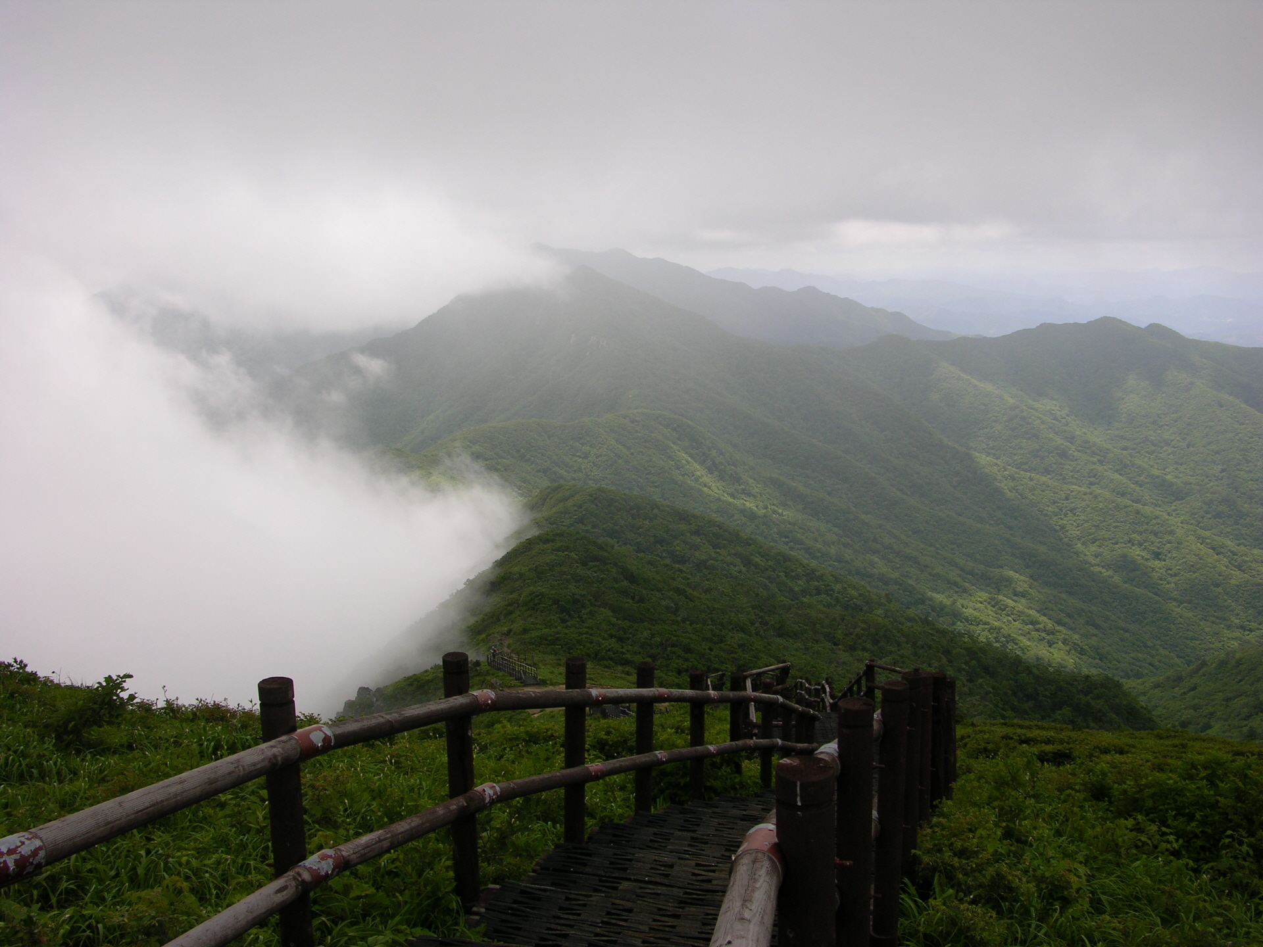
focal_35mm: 35
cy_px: 474
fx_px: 1277
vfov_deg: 40.7
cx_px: 632
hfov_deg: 52.6
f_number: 7.1
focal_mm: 8.9
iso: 50
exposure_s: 1/111
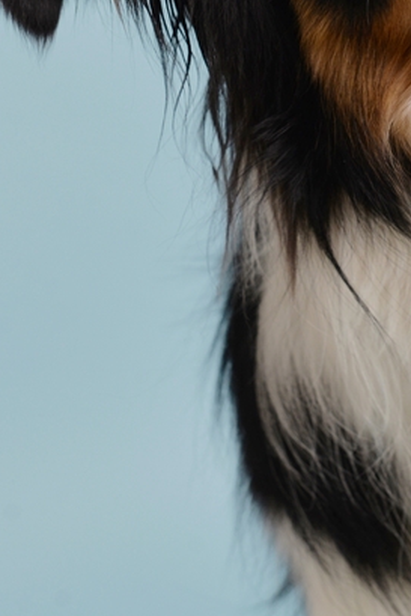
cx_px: 396
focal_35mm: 171
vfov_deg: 11.9
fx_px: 2926
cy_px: -27
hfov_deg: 8.0
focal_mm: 70
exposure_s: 1/160
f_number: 7.1
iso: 160
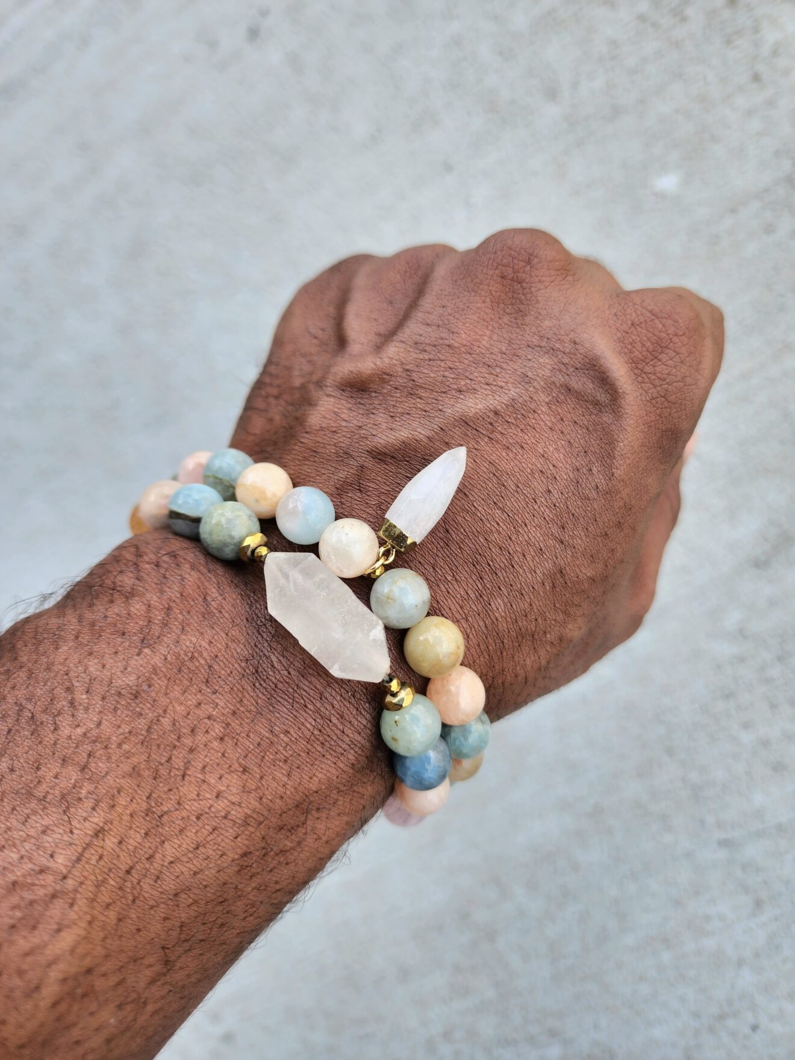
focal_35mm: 23
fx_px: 704
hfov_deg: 58.9
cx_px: 398
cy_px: 530
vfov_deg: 73.9
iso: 12
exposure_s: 1/196
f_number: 1.8
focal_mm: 6.4
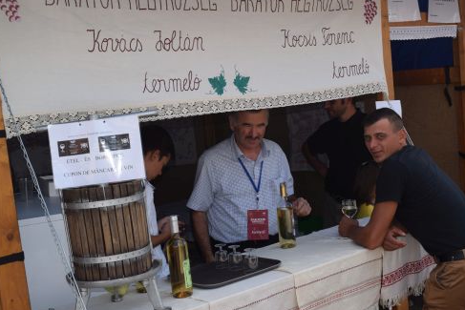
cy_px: 168
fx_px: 693
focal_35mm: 54
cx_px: 250
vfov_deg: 25.2
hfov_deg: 37.1
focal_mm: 29
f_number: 6.3
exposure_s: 1/160
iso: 100
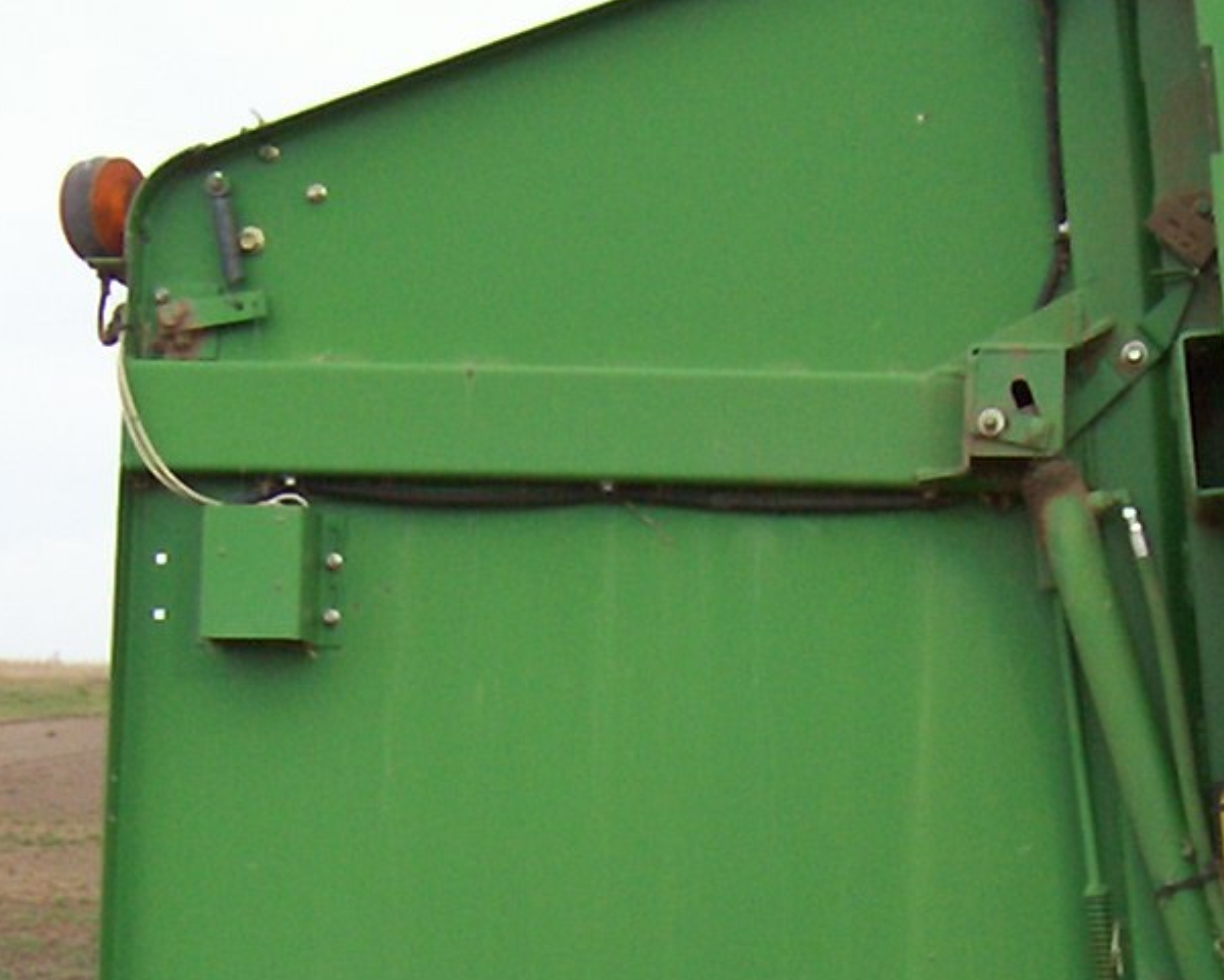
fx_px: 4094
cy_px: 1092
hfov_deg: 16.9
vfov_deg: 13.4
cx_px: 965
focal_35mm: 113
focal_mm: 5.6
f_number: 2.7
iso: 80
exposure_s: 1/468
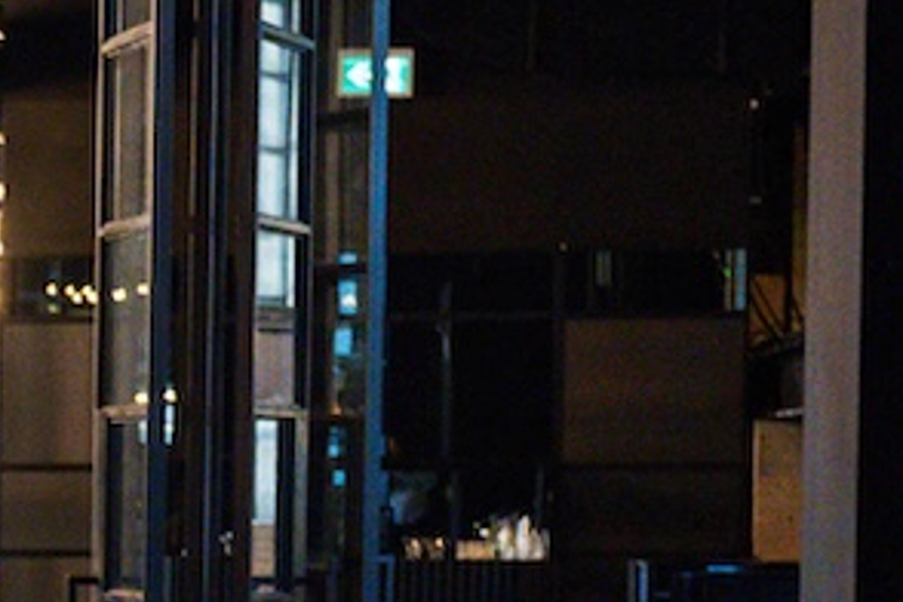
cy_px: 831
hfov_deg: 7.1
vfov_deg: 5.4
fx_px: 6321
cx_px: -1984
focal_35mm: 252
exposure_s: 1/125
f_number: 3.2
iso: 1600
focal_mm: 37
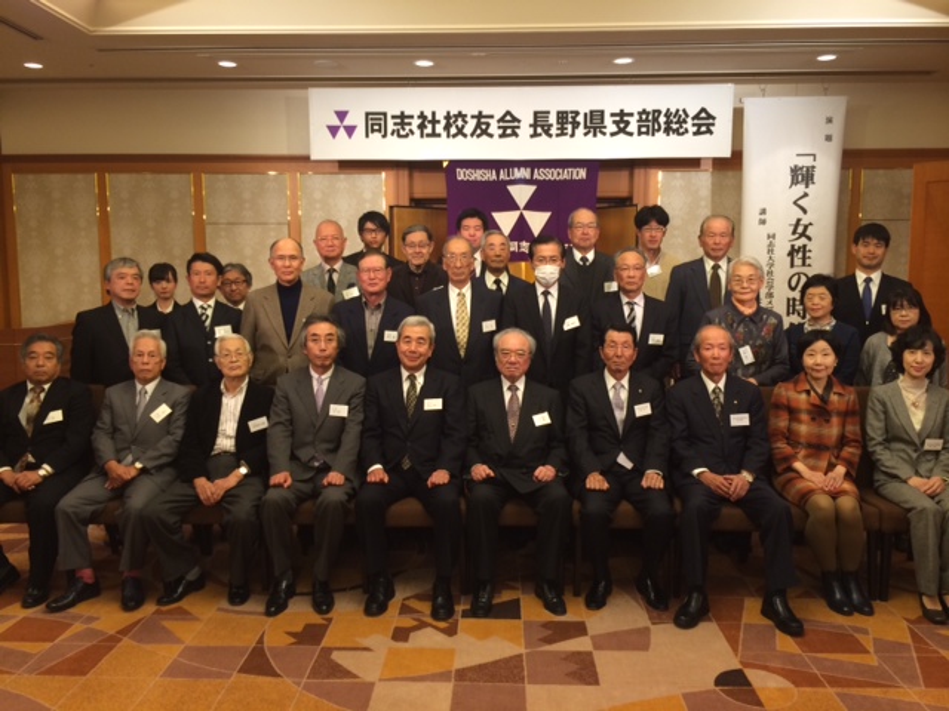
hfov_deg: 60.0
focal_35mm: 30
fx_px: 822
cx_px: 474
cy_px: 356
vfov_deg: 46.8
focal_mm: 4.12
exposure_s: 1/30
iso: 80
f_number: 2.2
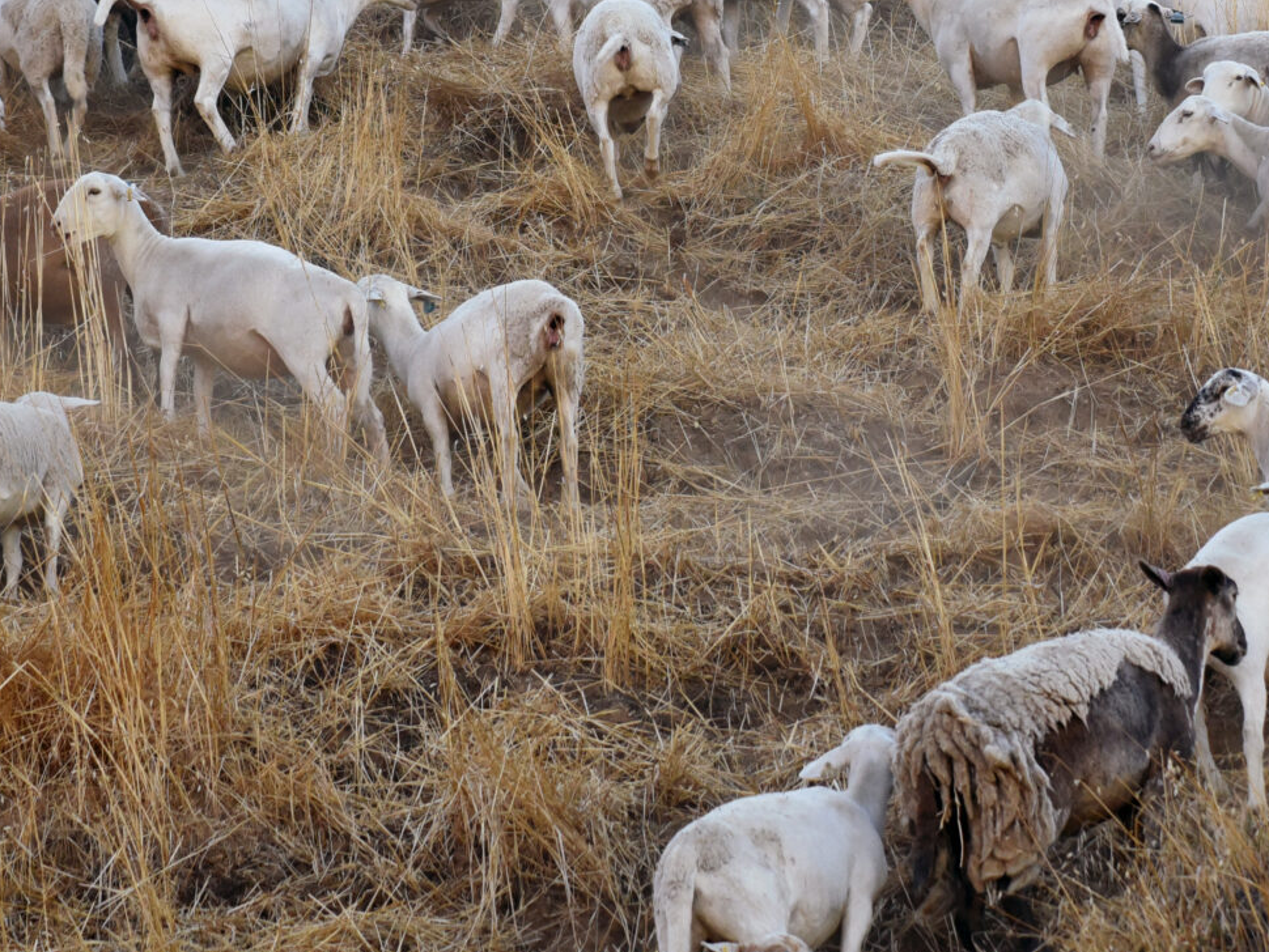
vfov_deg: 7.3
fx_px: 7444
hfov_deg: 9.7
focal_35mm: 203
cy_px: 212
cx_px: 797
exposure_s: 1/1000
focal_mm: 100
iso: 2000
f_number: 9
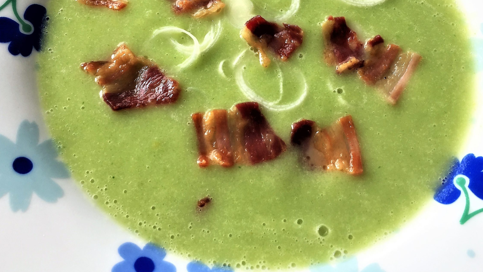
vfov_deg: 32.3
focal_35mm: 36
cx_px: 252
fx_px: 461
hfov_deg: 55.3
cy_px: 75
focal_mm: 4.15
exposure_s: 1/105
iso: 32
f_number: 2.2
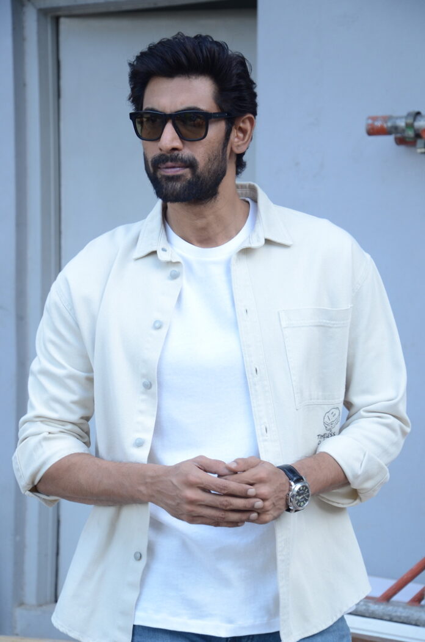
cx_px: 212
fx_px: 1868
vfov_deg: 19.5
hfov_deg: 13.0
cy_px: 321
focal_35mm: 105
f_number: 6.3
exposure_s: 1/125
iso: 400
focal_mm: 70
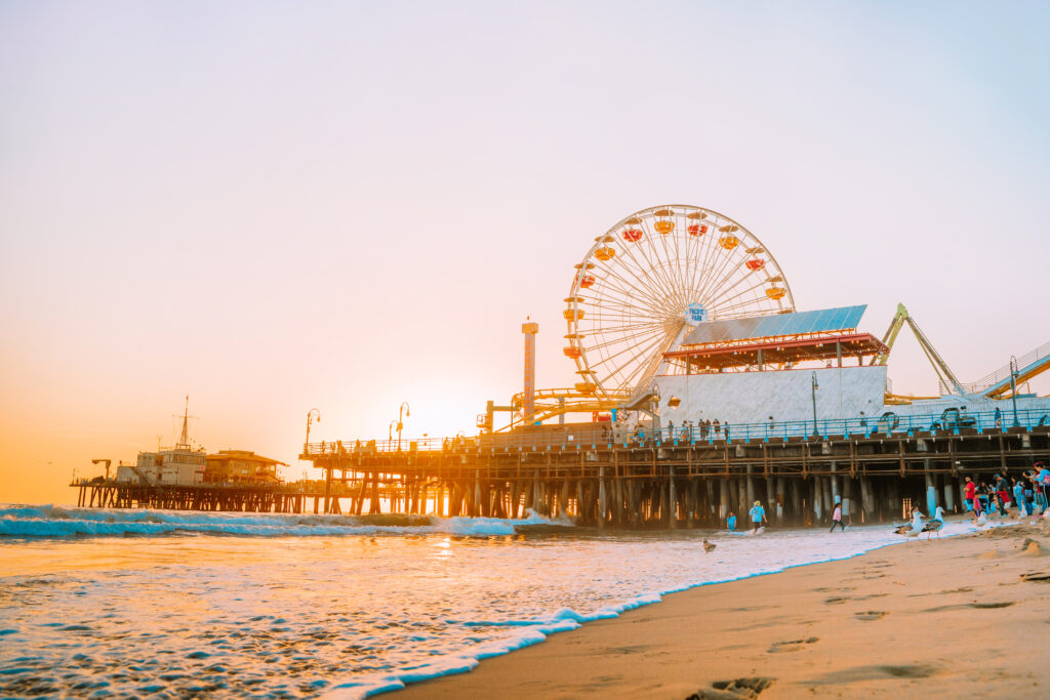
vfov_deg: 45.0
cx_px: 525
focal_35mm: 29
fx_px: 846
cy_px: 350
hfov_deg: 63.7
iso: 250
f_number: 7.1
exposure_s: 1/200
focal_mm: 29
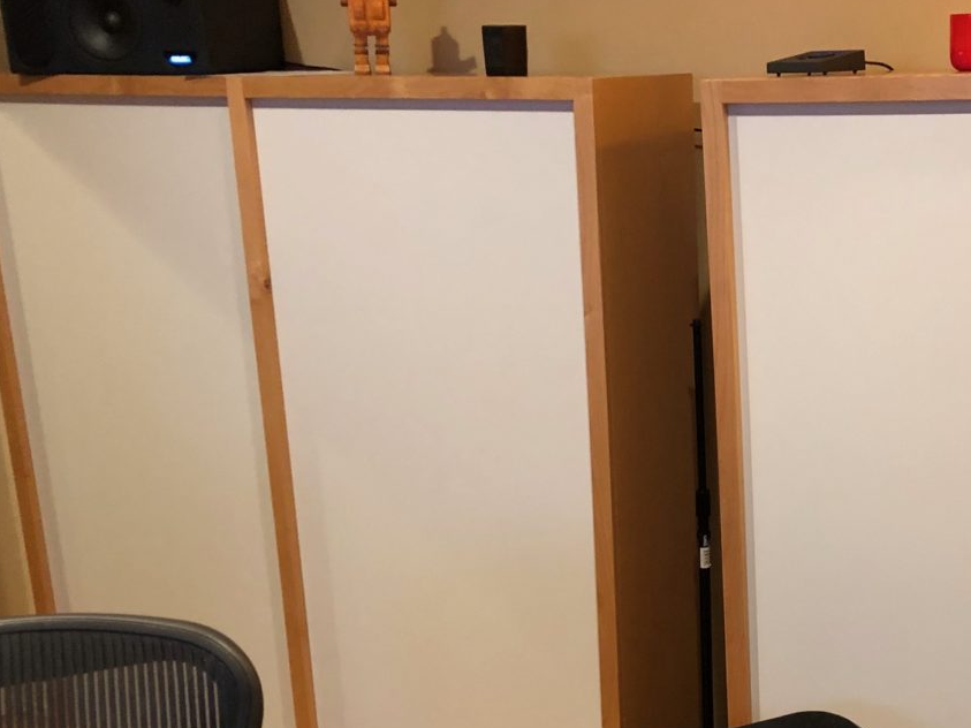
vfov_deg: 28.4
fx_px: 1430
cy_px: 468
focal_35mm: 51
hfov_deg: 36.0
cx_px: 806
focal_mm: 3.99
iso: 100
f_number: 1.8
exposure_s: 1/9
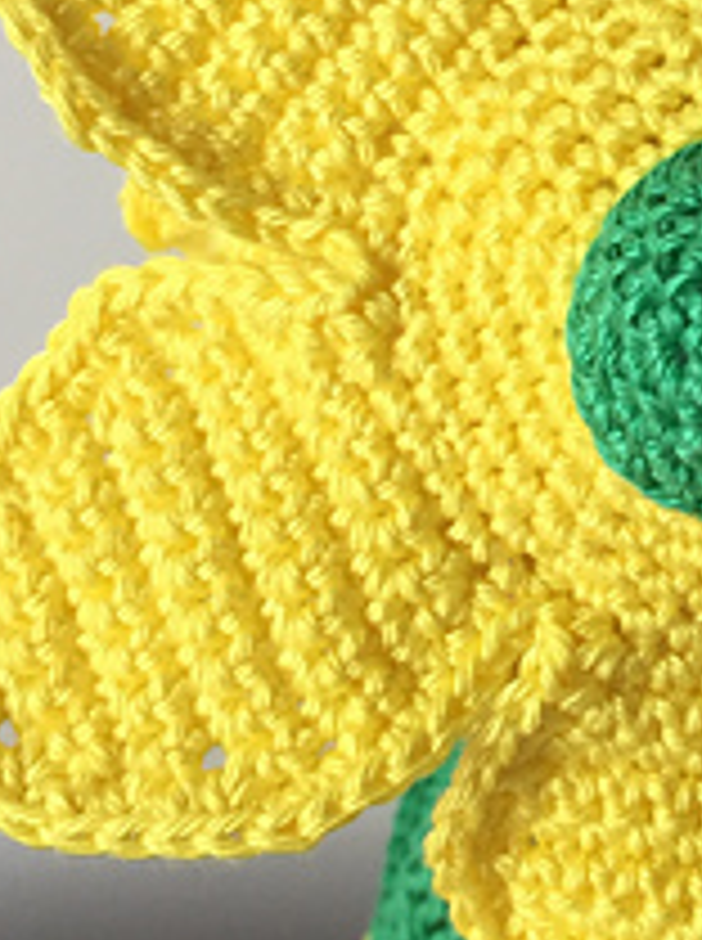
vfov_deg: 21.9
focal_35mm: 89
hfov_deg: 16.0
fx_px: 2414
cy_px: 234
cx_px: 801
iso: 64
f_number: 2.2
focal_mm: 4.15
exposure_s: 1/33
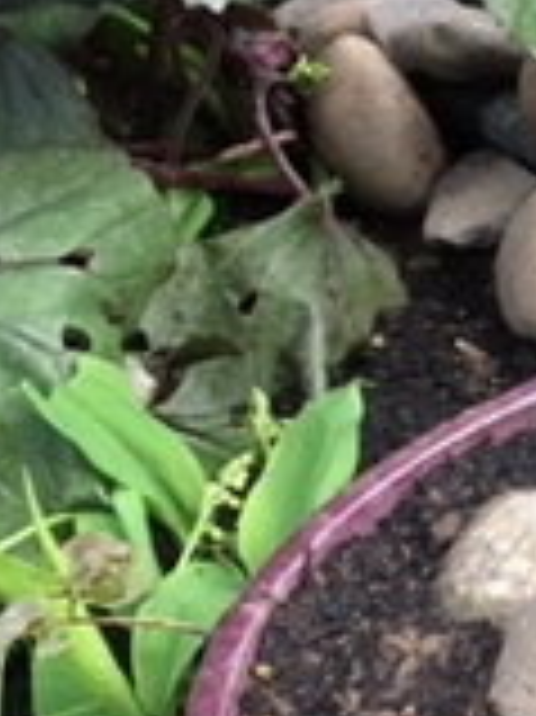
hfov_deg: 11.6
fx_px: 2419
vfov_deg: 16.8
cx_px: 995
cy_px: 315
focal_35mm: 117
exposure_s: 1/30
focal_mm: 4.15
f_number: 2.2
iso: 40
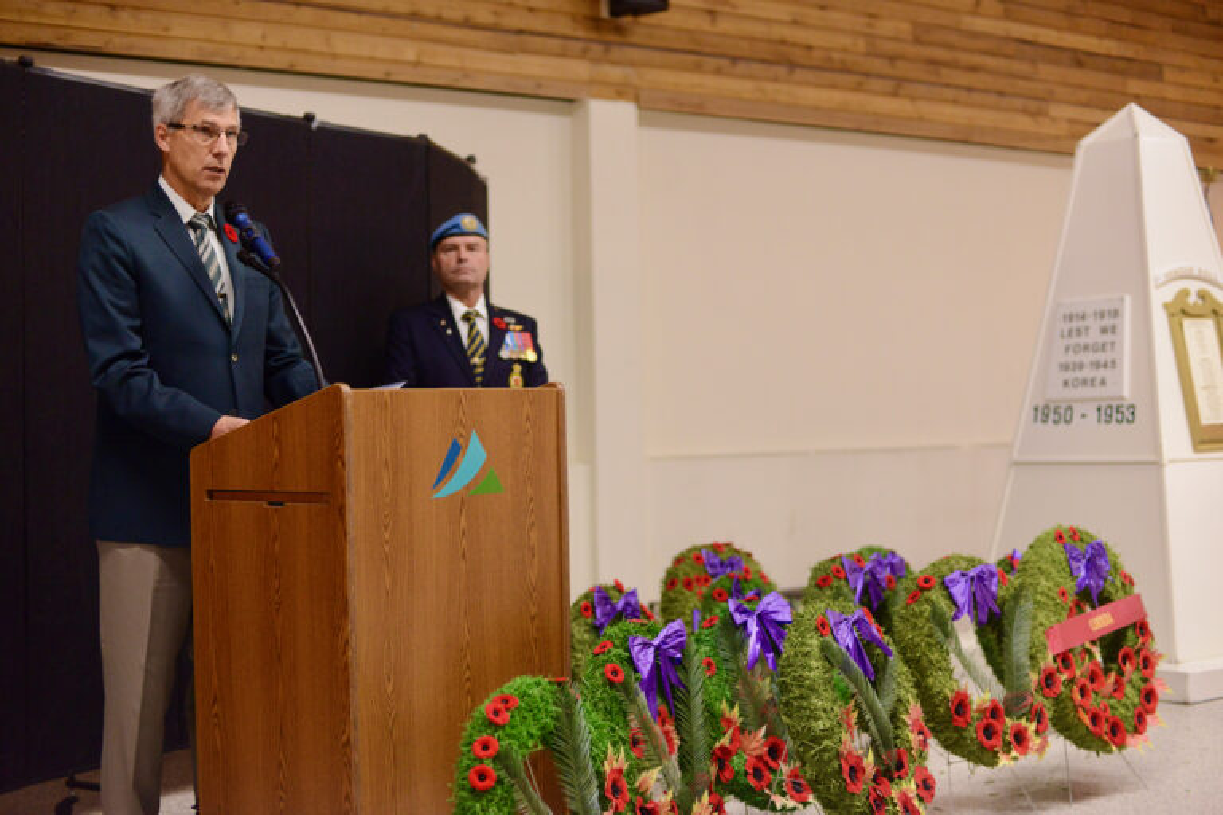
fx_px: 1698
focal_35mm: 50
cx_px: 612
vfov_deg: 27.0
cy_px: 408
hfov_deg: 39.6
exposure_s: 1/400
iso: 2500
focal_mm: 50
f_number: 2.2
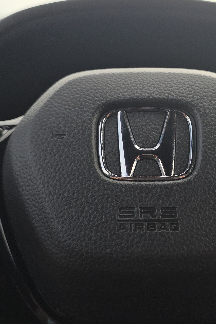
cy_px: 134
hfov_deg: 27.9
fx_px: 432
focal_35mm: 48
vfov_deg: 41.0
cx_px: 148
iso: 80
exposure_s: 1/2234
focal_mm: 6.3
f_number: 1.7
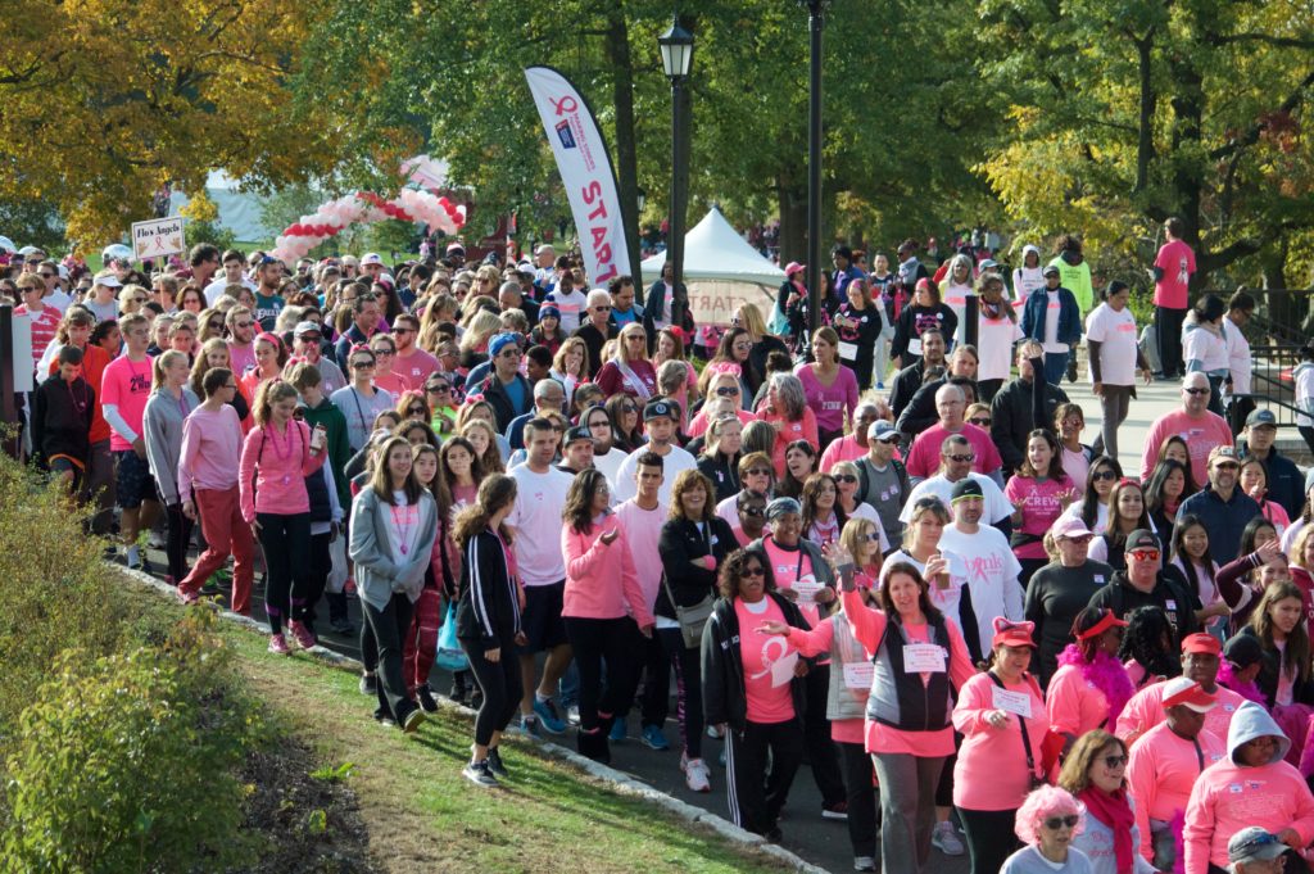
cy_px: 437
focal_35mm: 120
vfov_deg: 11.4
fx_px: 4376
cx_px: 657
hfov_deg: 17.1
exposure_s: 1/4000
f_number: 4.5
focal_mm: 80
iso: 1250
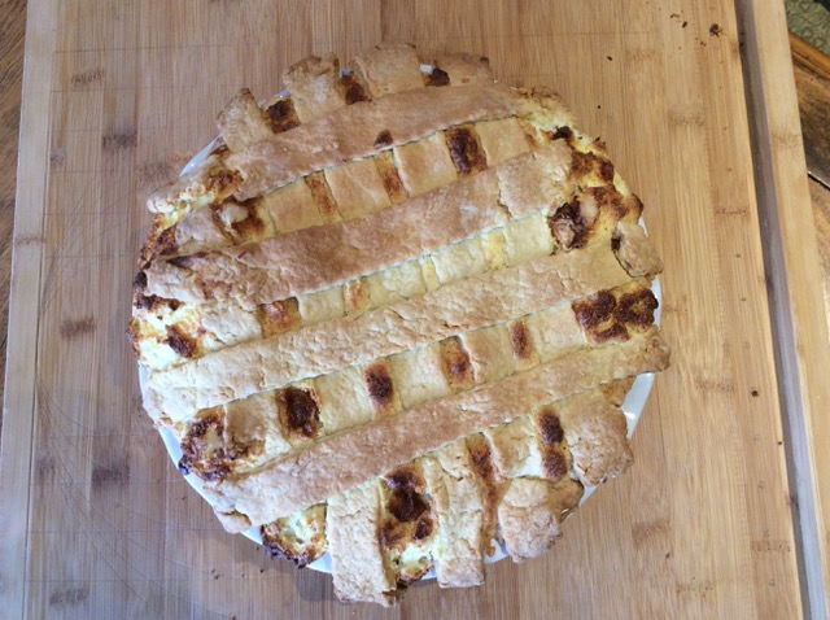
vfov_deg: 44.1
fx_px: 766
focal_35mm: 32
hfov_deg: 56.9
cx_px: 415
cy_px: 310
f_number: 2.4
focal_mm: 3.3
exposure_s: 1/24
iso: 50
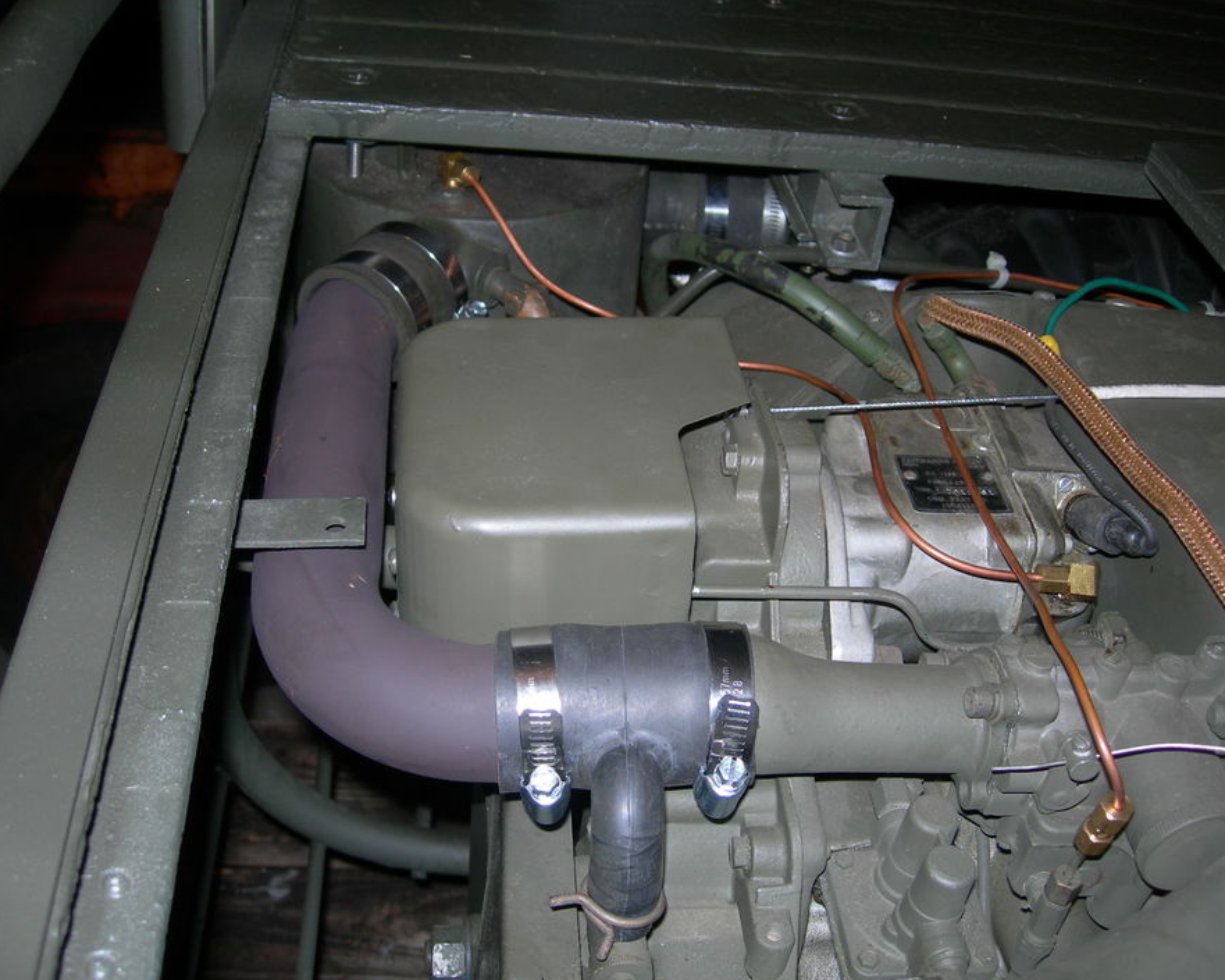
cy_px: 494
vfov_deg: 37.3
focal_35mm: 40
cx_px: 598
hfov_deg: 45.8
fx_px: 1450
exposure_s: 1/60.1
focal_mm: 7.8
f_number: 2.8
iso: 50
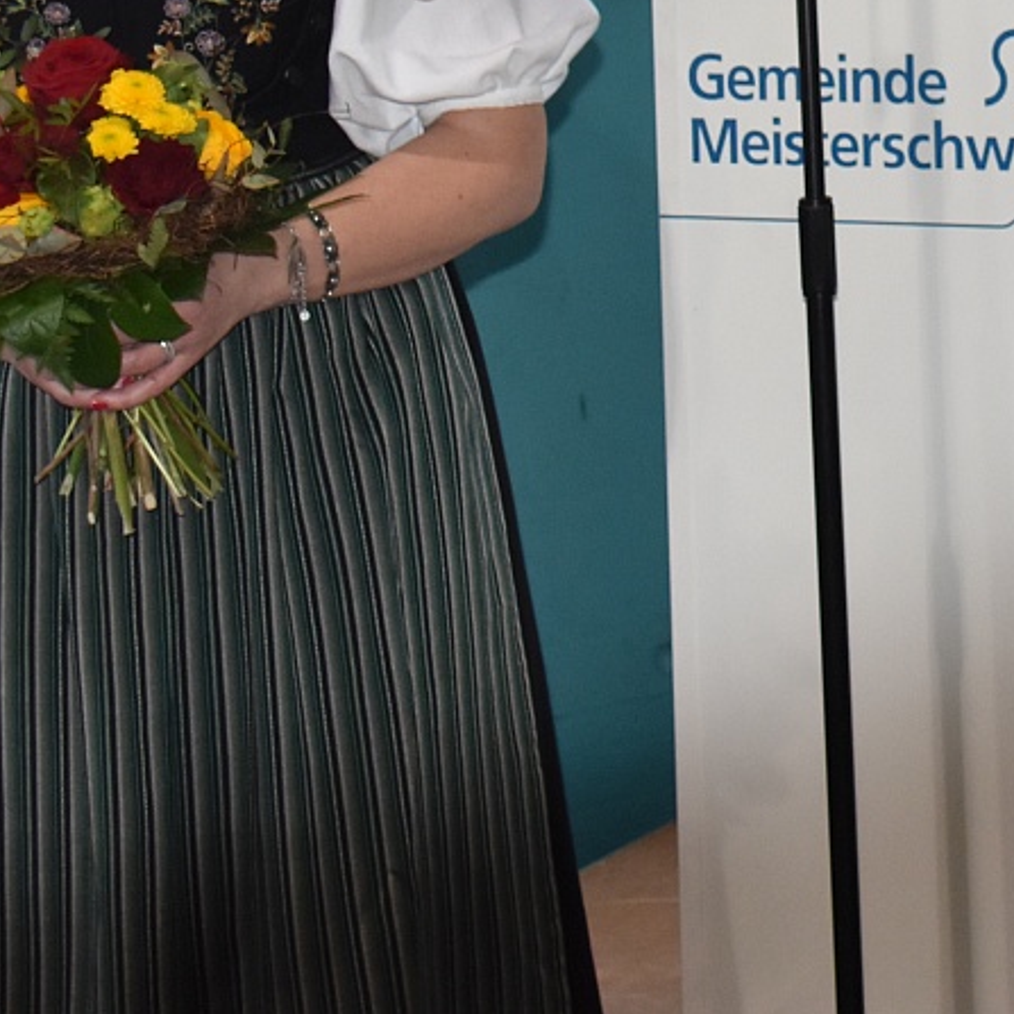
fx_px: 5137
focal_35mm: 155
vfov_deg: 11.1
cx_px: 1050
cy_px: -185
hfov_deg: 11.2
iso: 800
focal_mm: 34
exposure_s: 1/100
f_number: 5
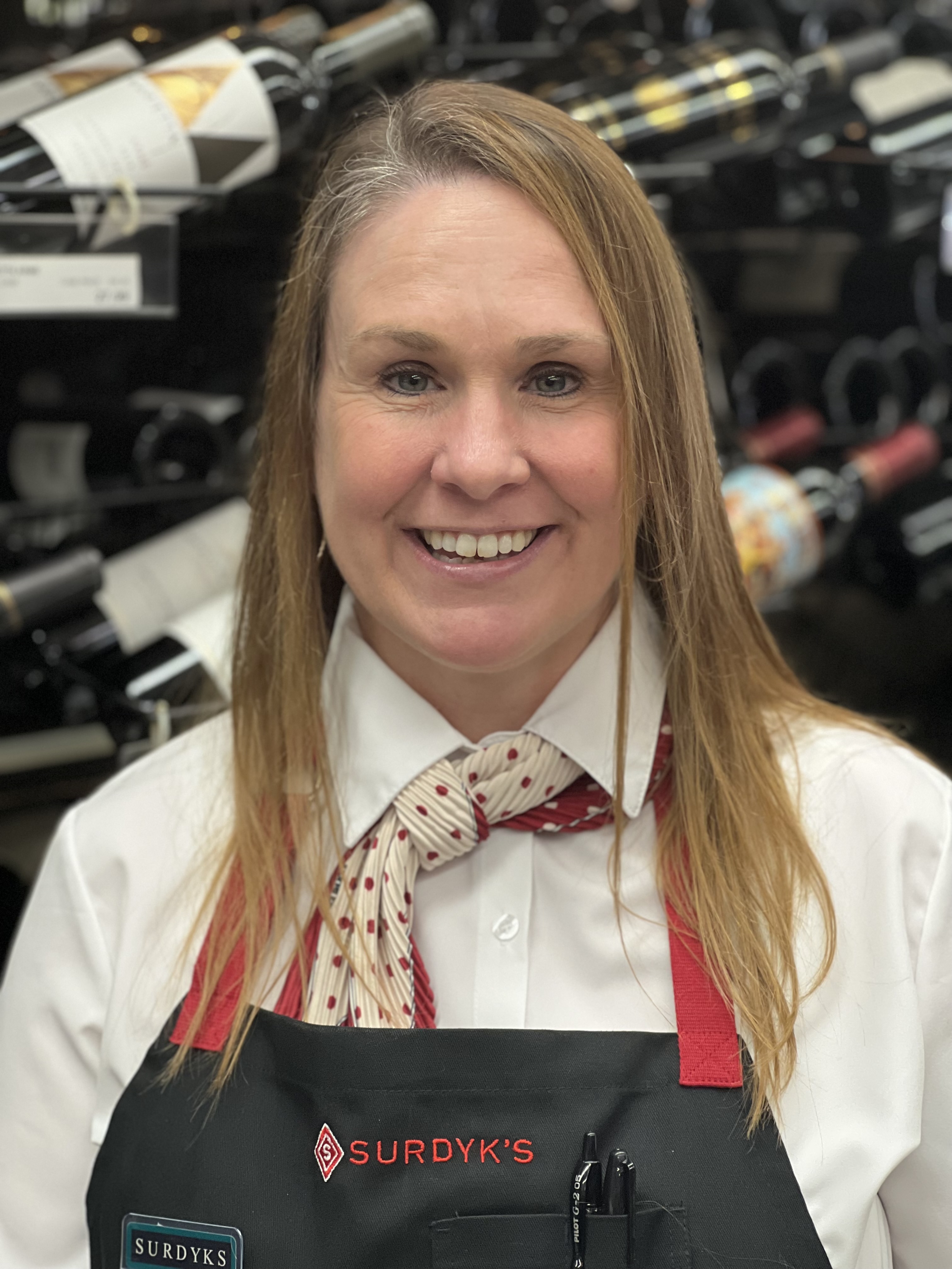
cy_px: 634
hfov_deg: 19.1
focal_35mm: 77
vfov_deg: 25.3
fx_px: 2824
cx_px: 476
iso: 160
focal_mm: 9
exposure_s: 1/30
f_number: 2.8
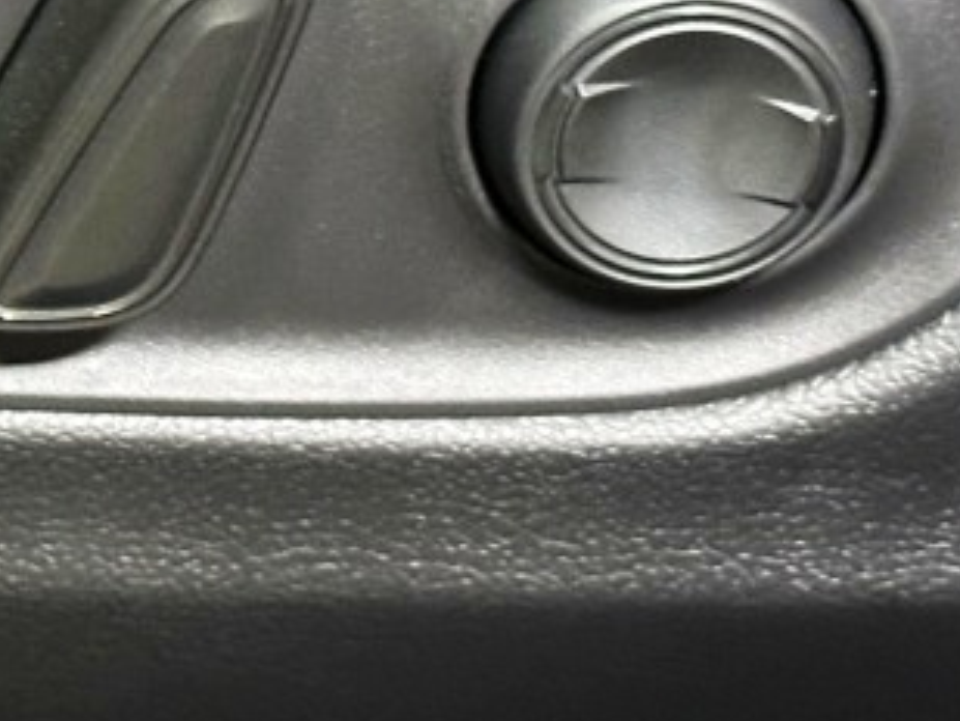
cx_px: -40
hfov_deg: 12.3
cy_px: 47
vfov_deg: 9.3
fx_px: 4411
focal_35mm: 159
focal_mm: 6.86
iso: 640
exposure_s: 1/30
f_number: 1.78
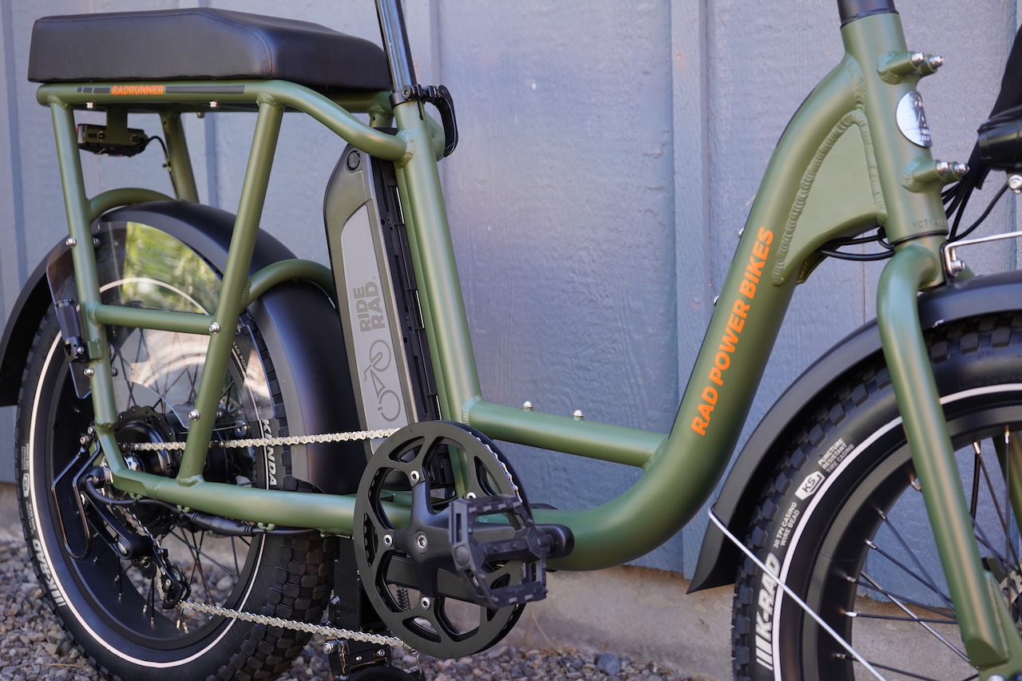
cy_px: 340
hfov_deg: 33.4
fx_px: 1703
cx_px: 511
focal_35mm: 60
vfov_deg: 22.6
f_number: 5
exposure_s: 1/160
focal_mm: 60
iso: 1000
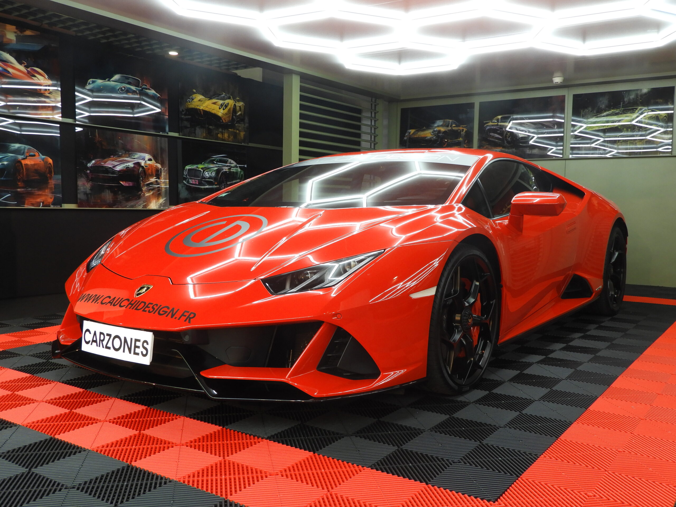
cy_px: 254
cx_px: 338
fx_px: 644
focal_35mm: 33
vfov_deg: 42.9
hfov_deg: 55.4
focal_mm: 5.9
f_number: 3.6
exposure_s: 1/30
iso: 180
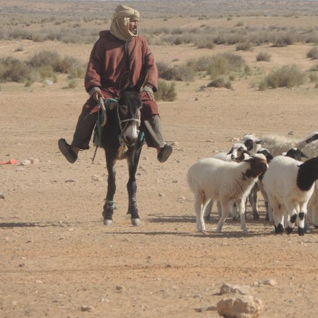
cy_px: 41
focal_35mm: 456
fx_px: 4739
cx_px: 318
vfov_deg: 3.8
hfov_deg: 3.8
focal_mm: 42.8
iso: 80
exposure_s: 1/800
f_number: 4
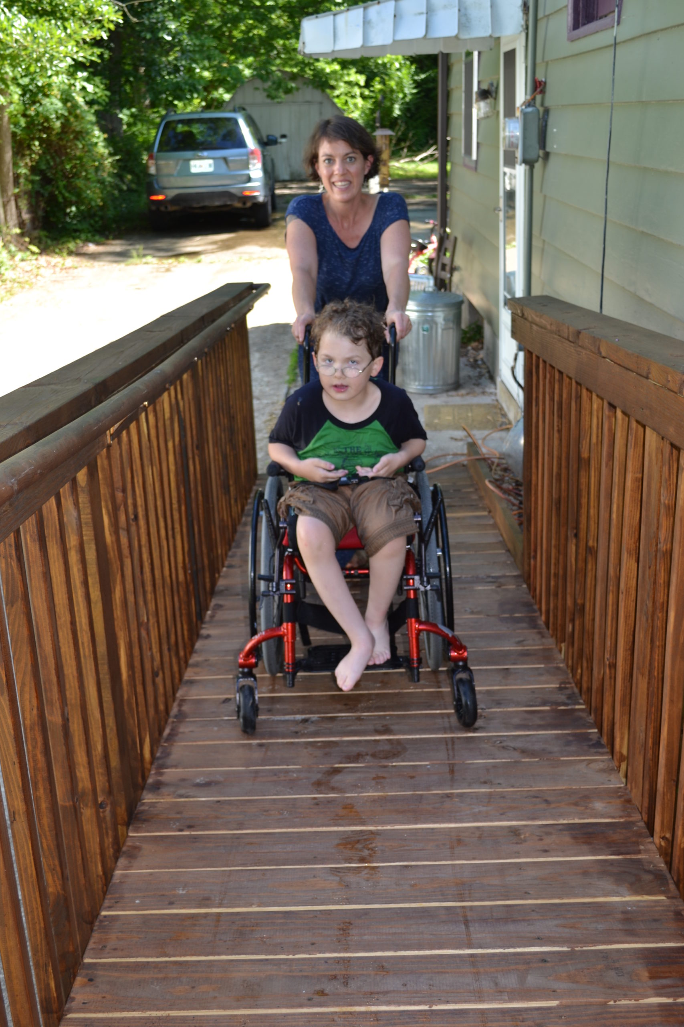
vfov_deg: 49.6
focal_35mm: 39
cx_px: 342
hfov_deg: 34.2
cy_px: 514
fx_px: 1111
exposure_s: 1/100
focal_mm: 26
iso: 100
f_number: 4.2
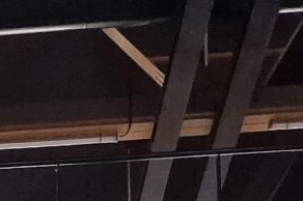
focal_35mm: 168
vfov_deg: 6.8
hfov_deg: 11.2
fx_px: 1412
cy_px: 729
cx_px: -287
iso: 640
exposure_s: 1/100
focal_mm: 6.4
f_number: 1.8
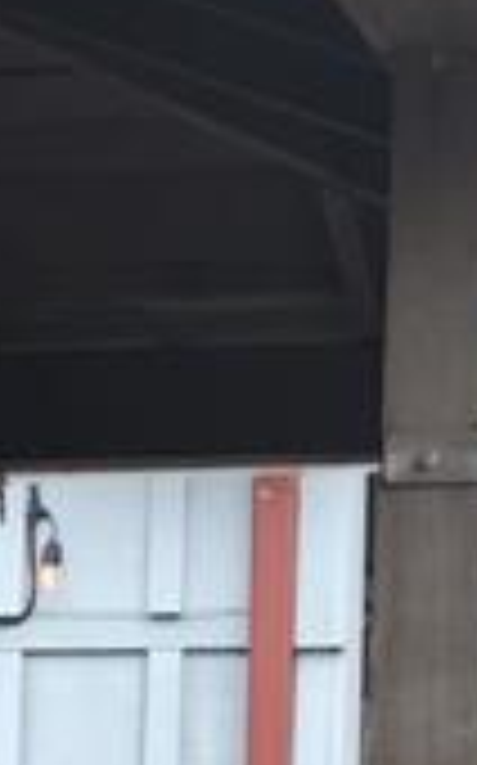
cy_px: 1197
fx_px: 4375
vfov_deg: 9.7
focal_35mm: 210
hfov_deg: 5.9
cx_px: -747
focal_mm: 4
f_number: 1.8
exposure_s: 1/314
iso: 20
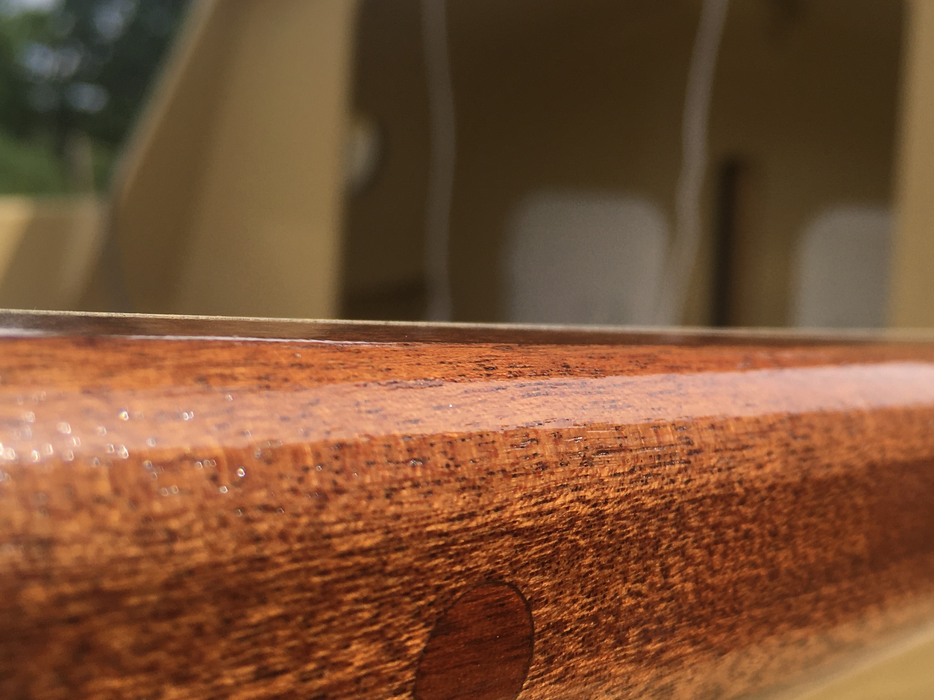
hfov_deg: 40.6
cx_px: 645
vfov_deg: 31.5
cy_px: 328
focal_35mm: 46
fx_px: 1241
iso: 25
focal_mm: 4.15
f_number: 2.2
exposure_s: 1/986
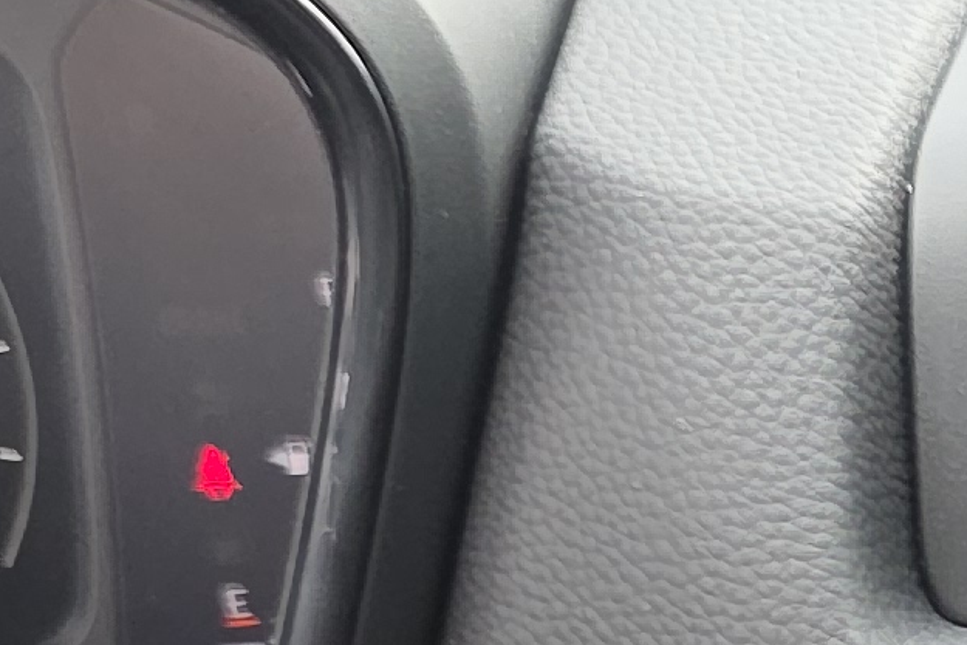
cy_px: 1292
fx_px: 4110
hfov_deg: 11.8
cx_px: 2025
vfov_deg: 8.5
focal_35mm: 153
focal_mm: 6.3
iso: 50
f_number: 1.7
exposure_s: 1/180
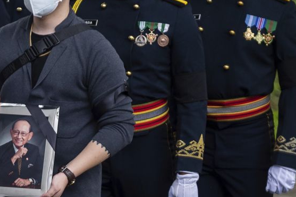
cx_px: -14
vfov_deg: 3.1
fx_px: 3658
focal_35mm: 445
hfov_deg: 4.6
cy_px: 90
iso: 500
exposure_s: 1/640
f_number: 2.8
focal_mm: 200
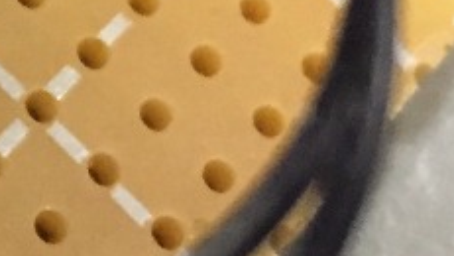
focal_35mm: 197
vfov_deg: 6.1
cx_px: -529
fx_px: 2372
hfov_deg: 9.9
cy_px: -187
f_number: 2.2
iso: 250
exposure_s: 1/30
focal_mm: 4.15
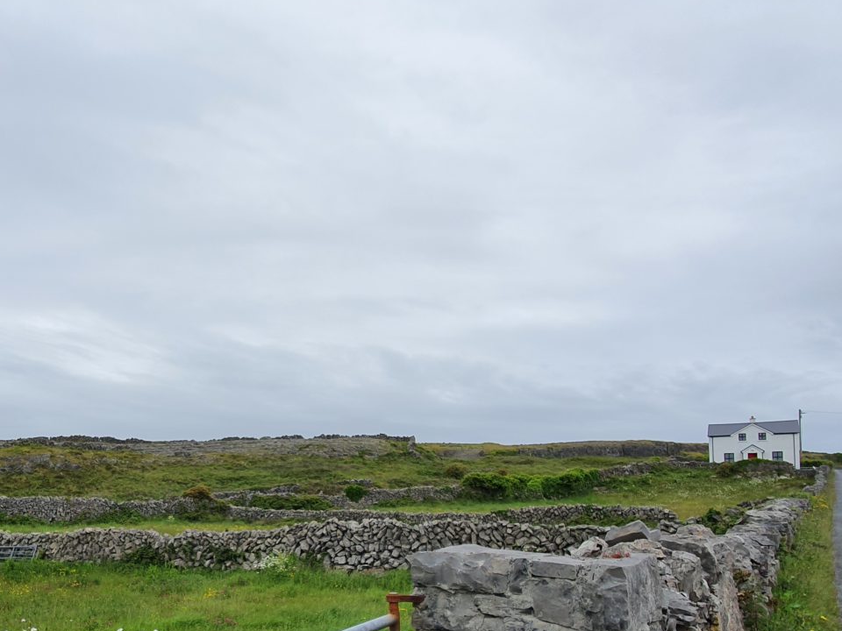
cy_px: 454
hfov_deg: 63.9
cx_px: 225
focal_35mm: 26
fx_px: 632
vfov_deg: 51.3
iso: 50
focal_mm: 1.8
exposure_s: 1/1052
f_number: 2.2
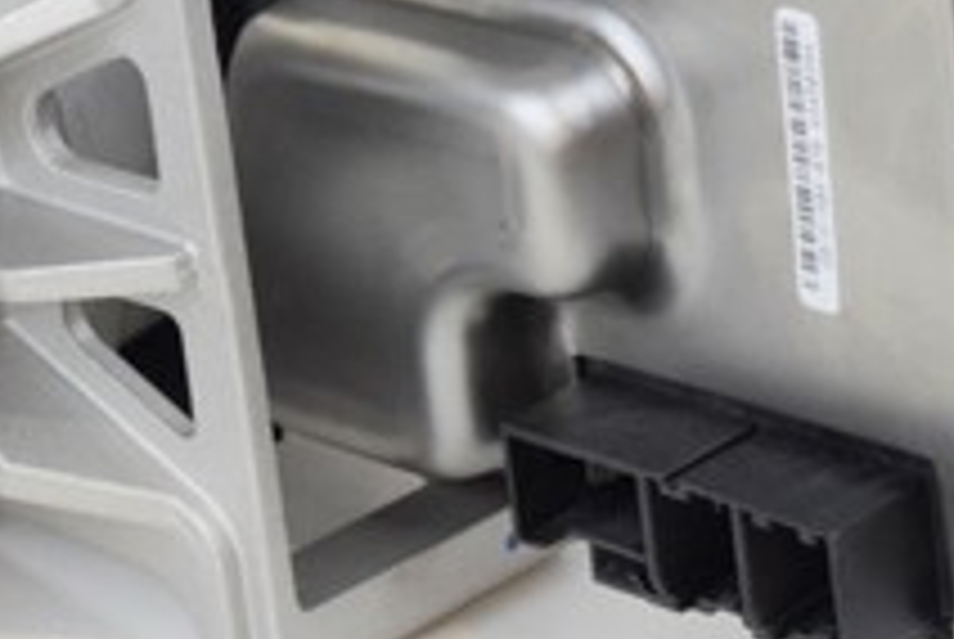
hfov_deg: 11.3
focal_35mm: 181
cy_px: 61
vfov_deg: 7.6
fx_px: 4803
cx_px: 140
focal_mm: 40
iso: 1600
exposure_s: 1/60
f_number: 4.8
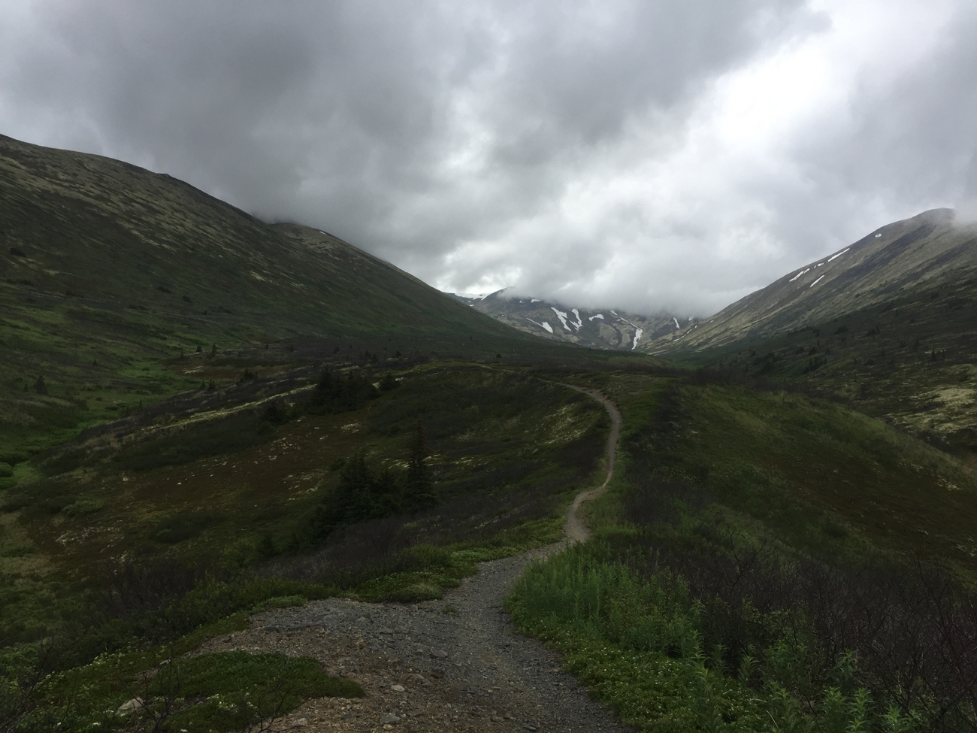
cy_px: 366
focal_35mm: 29
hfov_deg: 61.7
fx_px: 818
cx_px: 488
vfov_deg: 48.2
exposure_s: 1/2083
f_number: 2.2
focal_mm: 4.15
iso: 32
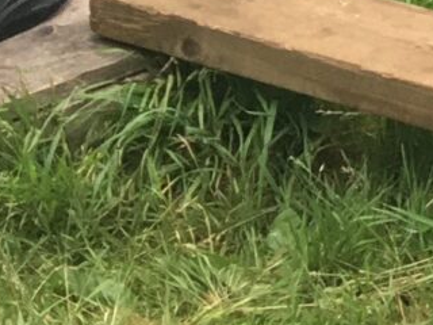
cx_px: 1574
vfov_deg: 5.9
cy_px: -668
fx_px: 2902
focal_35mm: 232
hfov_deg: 7.0
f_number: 2.2
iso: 32
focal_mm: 4.15
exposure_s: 1/100
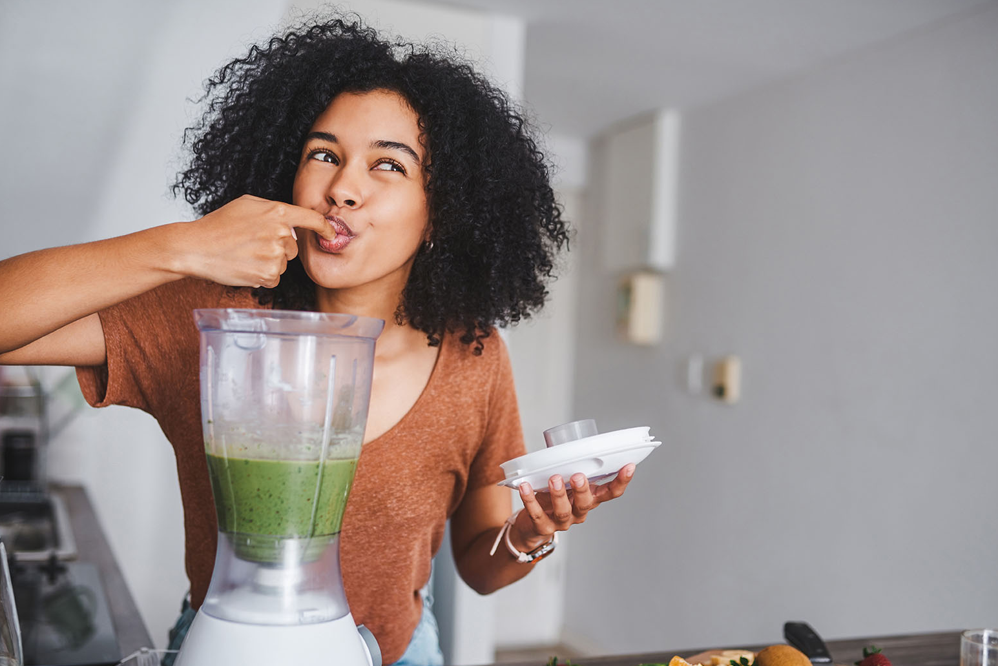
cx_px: 466
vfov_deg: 33.4
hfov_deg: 48.4
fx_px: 1109
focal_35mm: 40
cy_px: 368
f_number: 2
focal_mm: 35
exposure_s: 1/250
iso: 125
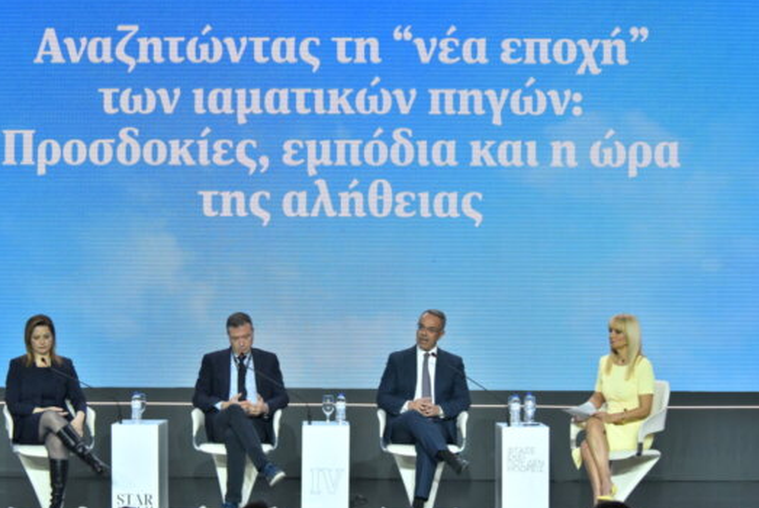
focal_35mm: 117
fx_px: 2469
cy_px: 287
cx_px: 340
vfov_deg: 11.7
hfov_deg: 17.5
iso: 4000
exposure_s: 1/800
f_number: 7.1
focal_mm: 102
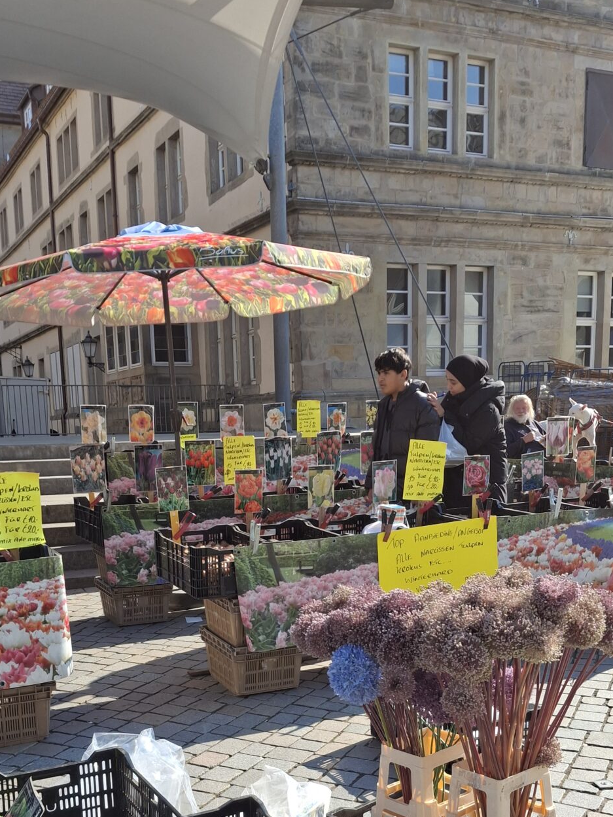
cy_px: 632
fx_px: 968
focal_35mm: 41
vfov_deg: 44.0
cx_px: 280
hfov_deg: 35.1
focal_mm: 4.69
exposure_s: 1/1099
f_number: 1.8
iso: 32
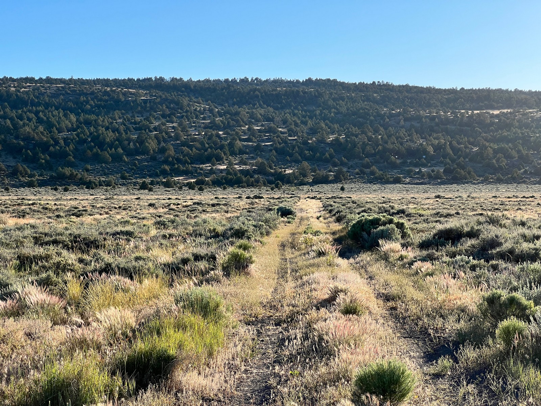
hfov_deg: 25.3
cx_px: 270
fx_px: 1203
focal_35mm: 77
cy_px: 203
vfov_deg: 19.1
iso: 32
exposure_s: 1/637
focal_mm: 9
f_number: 2.8
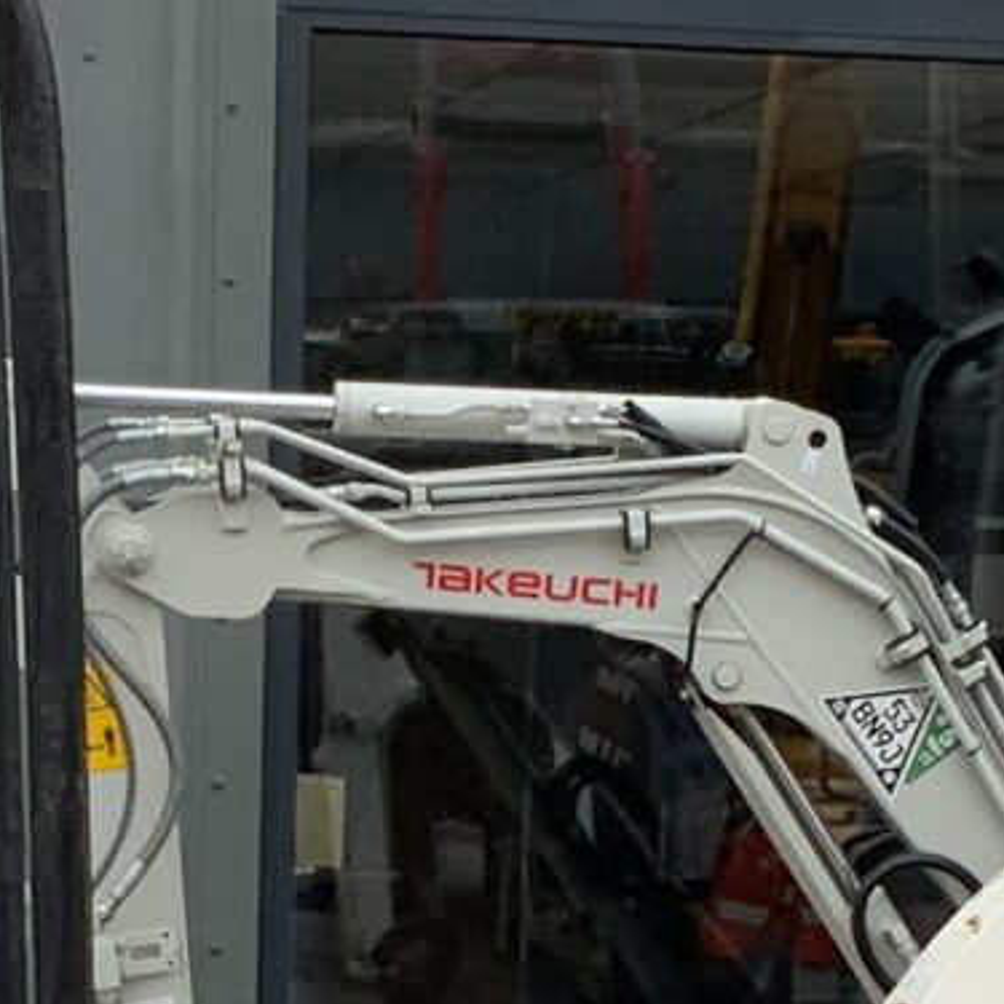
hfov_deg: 10.0
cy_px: 1368
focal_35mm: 175
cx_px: 618
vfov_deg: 9.8
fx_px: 5742
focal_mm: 3
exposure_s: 1/122
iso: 40
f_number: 1.8
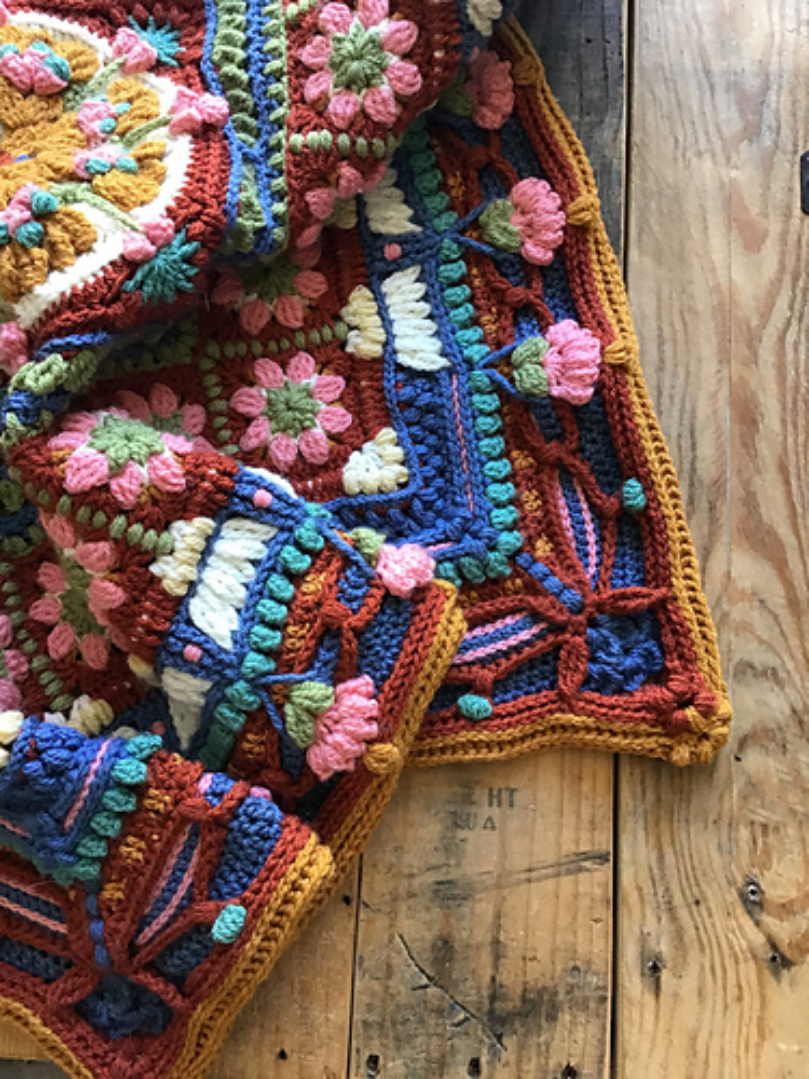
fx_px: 966
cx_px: 404
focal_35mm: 31
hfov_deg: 45.4
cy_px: 540
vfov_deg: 58.4
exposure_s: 1/33
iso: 100
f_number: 2.4
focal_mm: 3.3
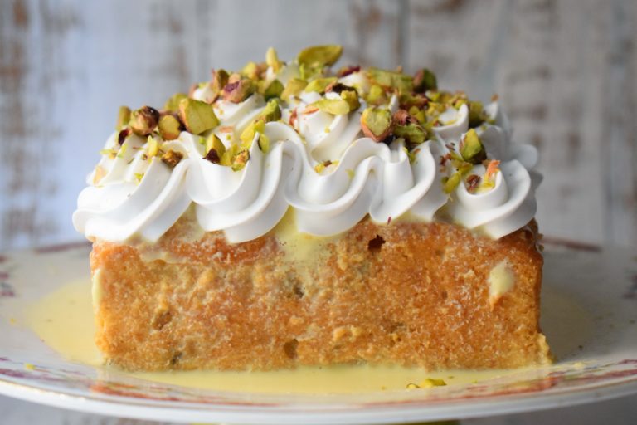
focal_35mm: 75
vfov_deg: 18.2
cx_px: 318
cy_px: 212
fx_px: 1327
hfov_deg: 27.0
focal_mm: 50
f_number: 5.6
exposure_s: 1/80
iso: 3200
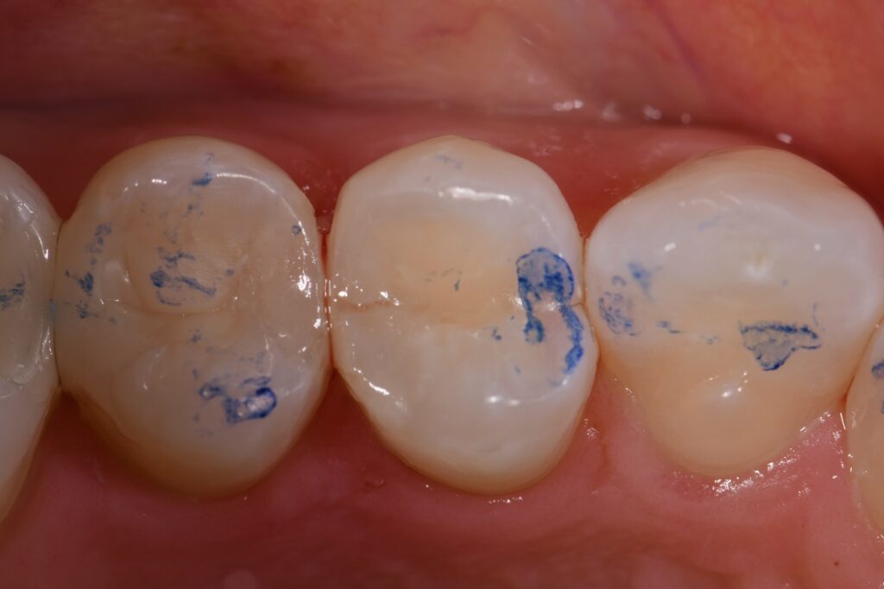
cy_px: 294
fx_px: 3854
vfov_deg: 8.7
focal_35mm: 157
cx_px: 442
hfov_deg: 13.1
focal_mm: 105
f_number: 32
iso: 200
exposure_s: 1/160
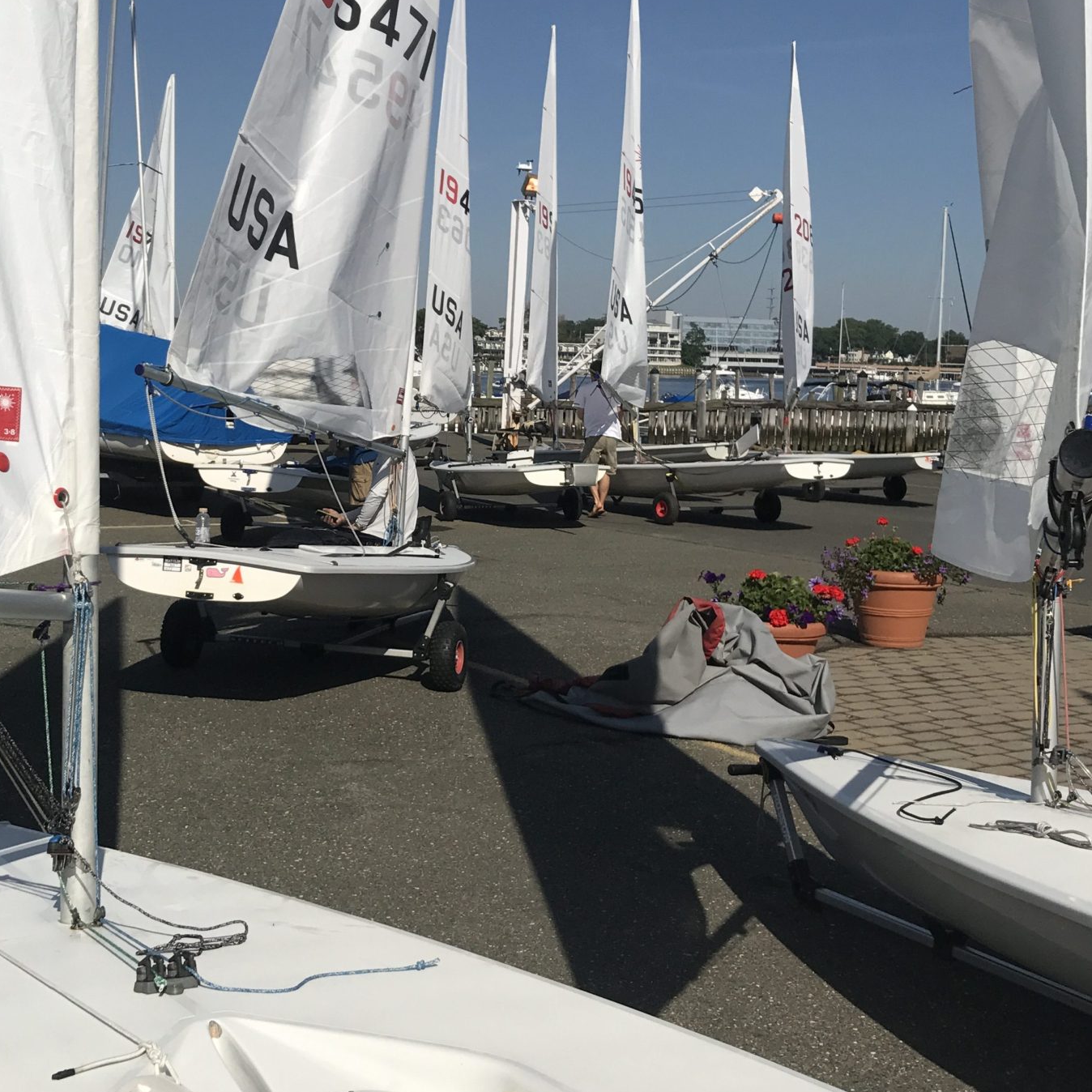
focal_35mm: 47
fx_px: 1677
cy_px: 508
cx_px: 433
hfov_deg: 35.9
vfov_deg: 36.0
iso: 20
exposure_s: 1/5650
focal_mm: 3.99
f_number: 1.8
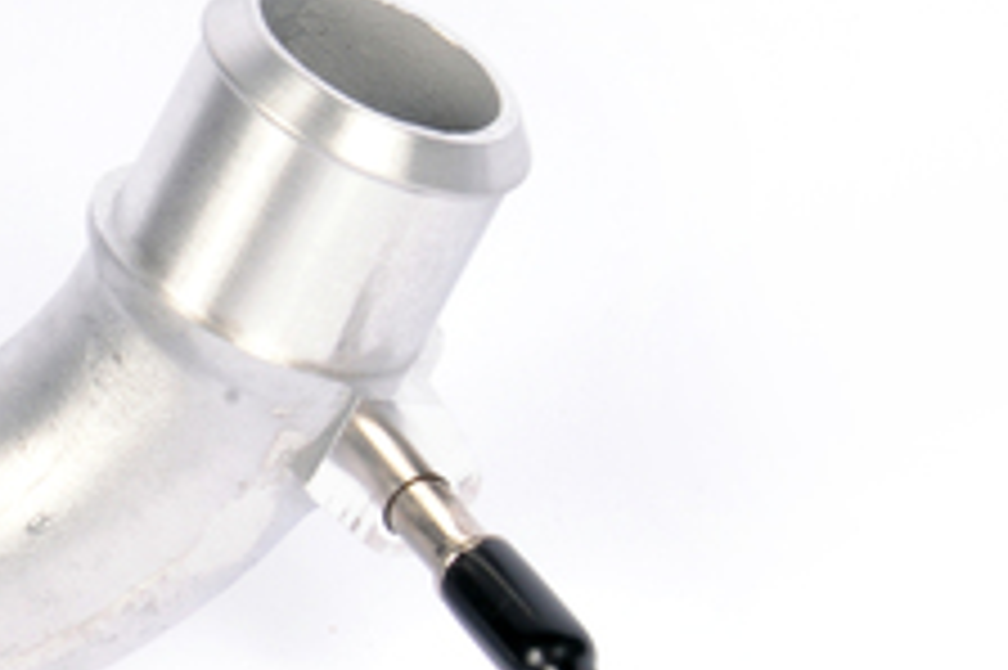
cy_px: 573
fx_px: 9597
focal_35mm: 343
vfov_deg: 4.0
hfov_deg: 6.0
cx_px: -364
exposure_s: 1/200
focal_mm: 80
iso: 320
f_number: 25
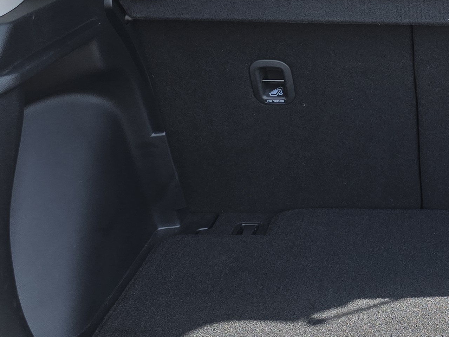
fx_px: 934
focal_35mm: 72
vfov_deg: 20.4
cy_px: 152
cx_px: 483
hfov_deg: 25.3
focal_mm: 6.3
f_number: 1.7
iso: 12
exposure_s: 1/387
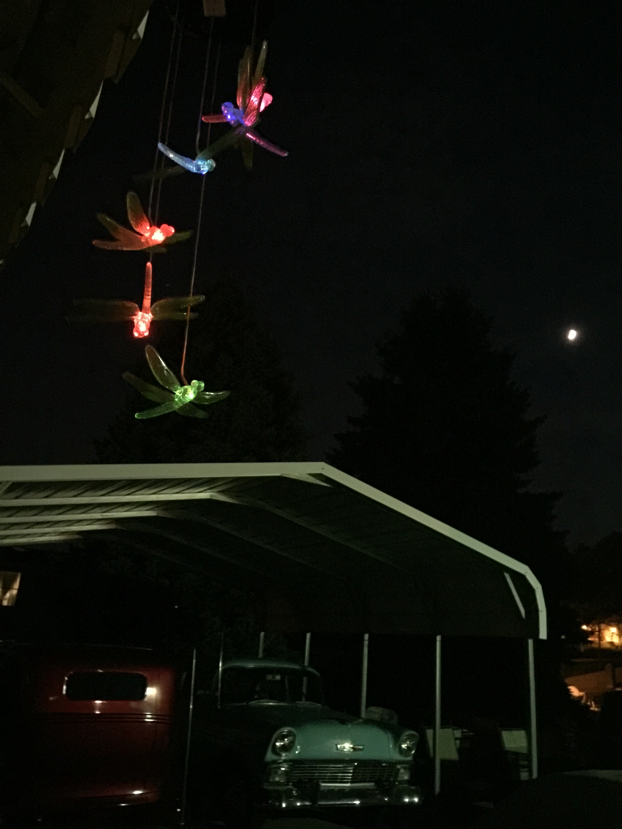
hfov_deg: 48.2
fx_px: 695
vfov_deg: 61.7
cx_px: 311
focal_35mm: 29
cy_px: 414
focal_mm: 4.15
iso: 500
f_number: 2.2
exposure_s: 1/4
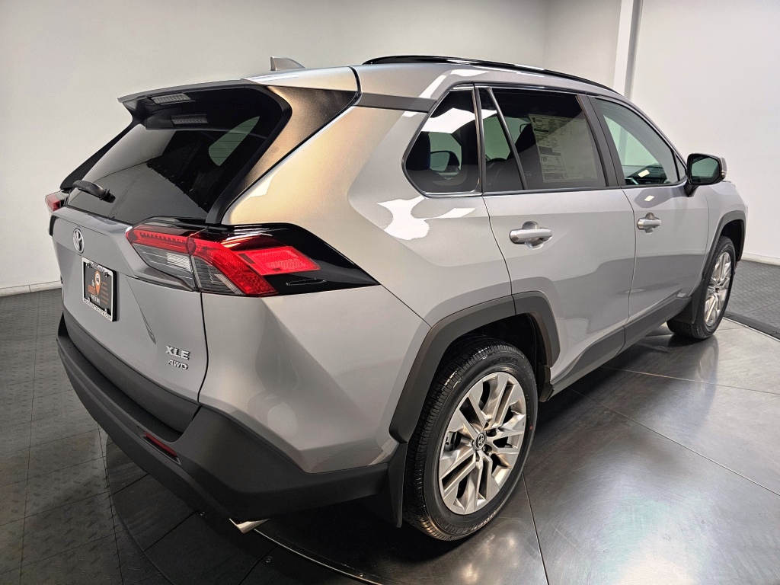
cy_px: 292
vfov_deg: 58.9
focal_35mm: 23
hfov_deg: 73.9
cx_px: 390
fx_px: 518
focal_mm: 6.3
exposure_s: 1/120
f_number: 1.7
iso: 640
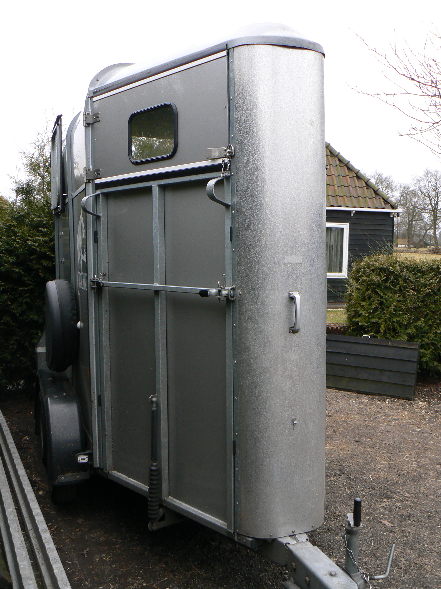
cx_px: 220
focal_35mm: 36
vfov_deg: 51.4
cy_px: 294
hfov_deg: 39.7
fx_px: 612
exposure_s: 1/60
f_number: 4
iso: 80
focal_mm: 6
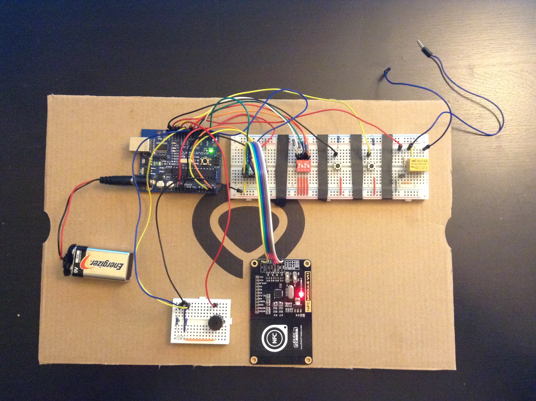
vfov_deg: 42.8
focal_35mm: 33
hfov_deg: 55.4
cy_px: 200
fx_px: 510
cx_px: 268
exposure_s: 1/15
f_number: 2.4
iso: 500
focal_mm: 3.3
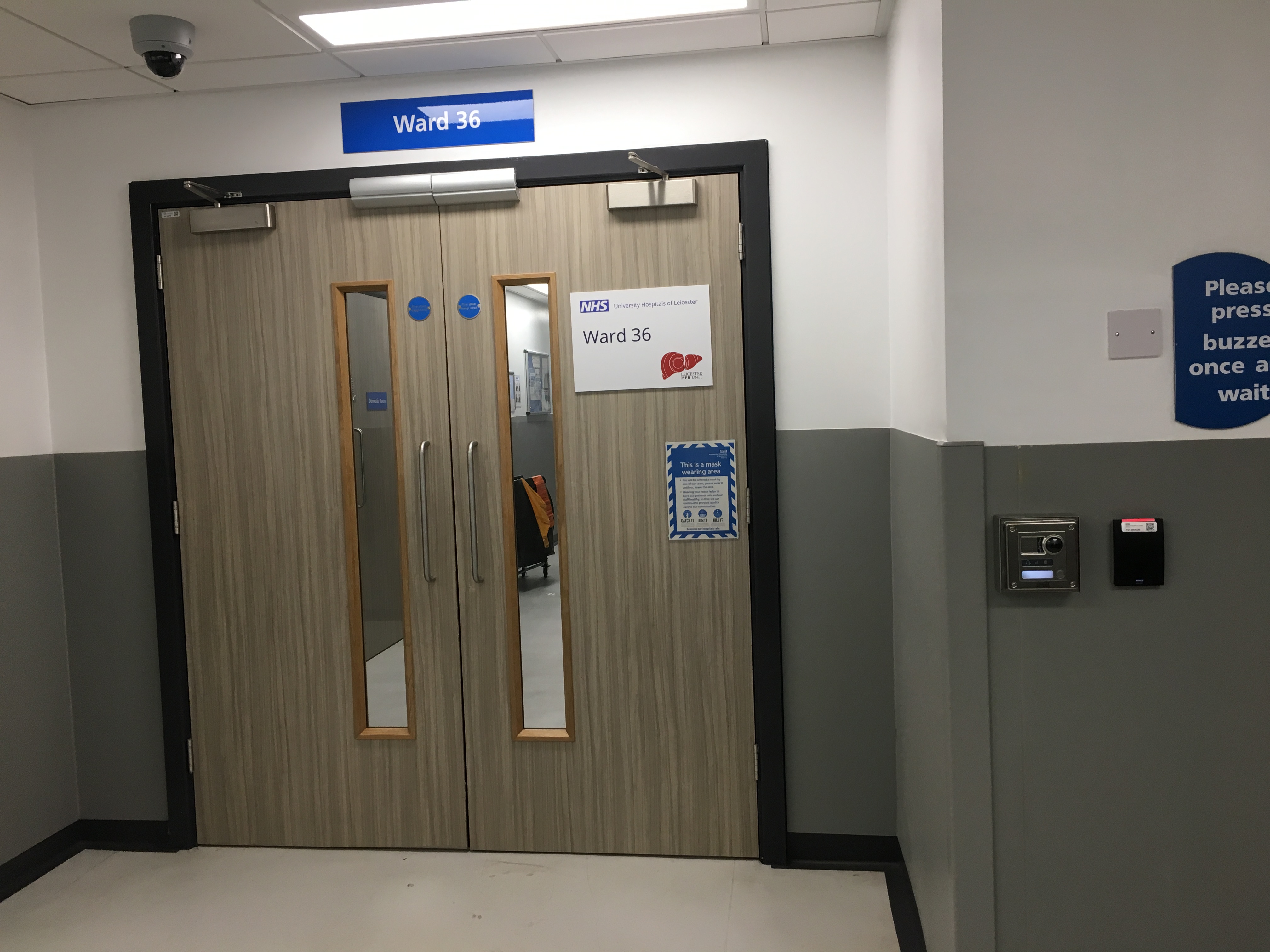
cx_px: 635
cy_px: 476
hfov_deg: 61.7
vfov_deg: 48.2
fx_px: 1064
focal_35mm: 29
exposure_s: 1/33
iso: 40
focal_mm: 4.15
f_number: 2.2
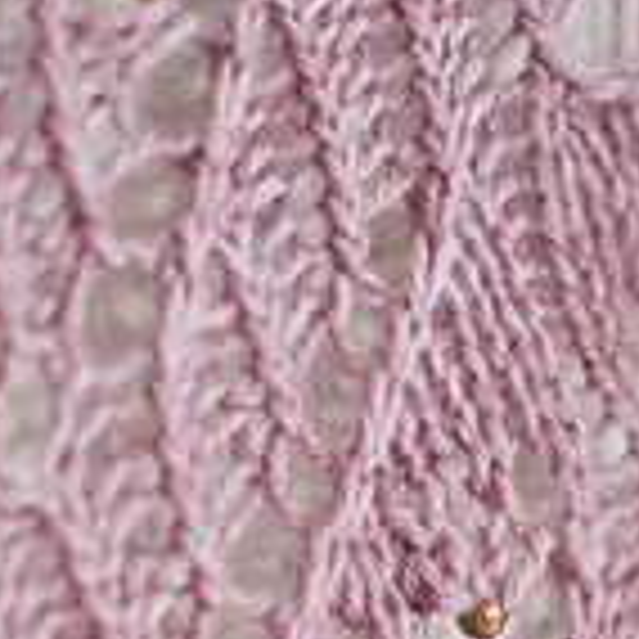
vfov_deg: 6.1
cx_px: 657
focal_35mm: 287
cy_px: 837
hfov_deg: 6.1
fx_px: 5994
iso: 160
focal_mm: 50
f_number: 2
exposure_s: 1/80
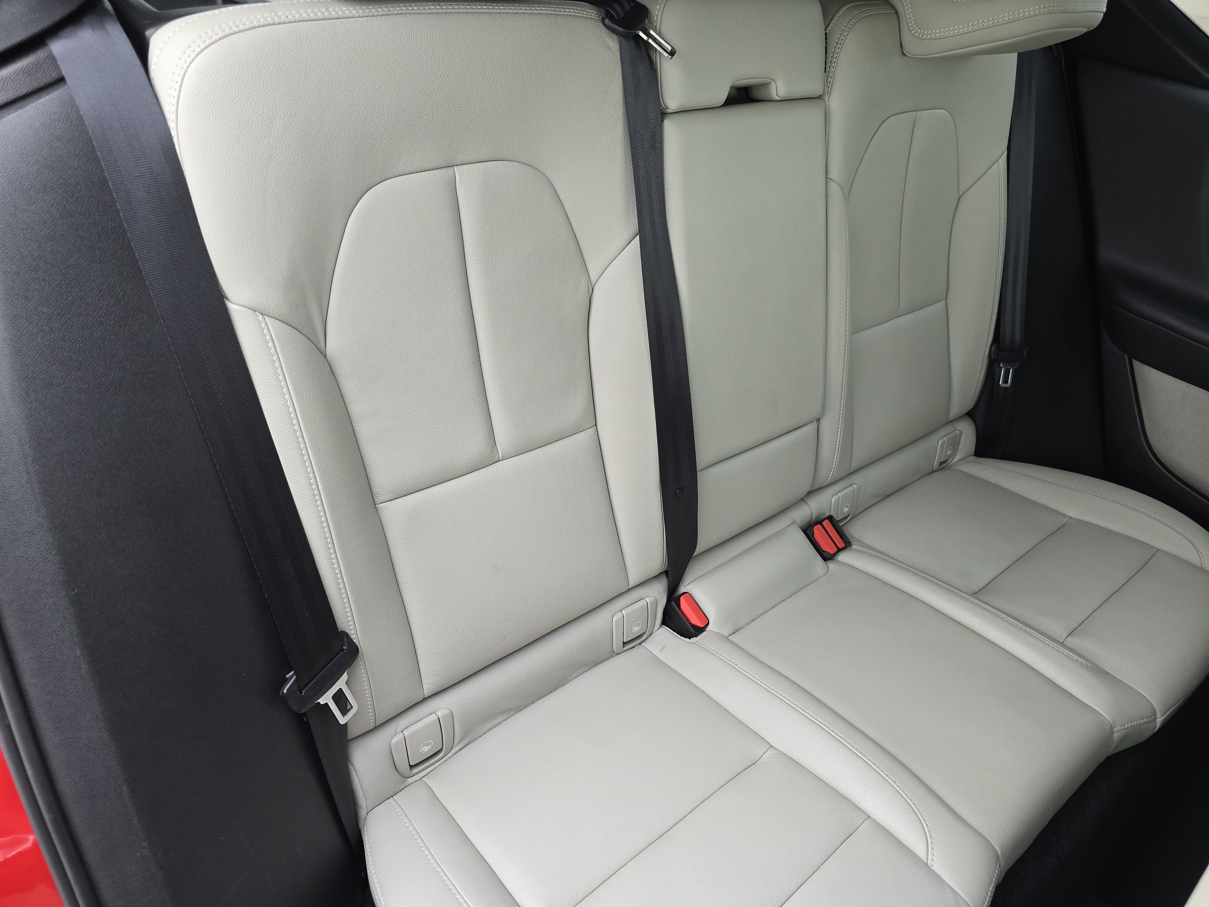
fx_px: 803
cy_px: 454
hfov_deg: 73.9
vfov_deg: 58.9
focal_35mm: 23
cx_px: 604
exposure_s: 1/180
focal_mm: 6.3
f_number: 1.7
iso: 100
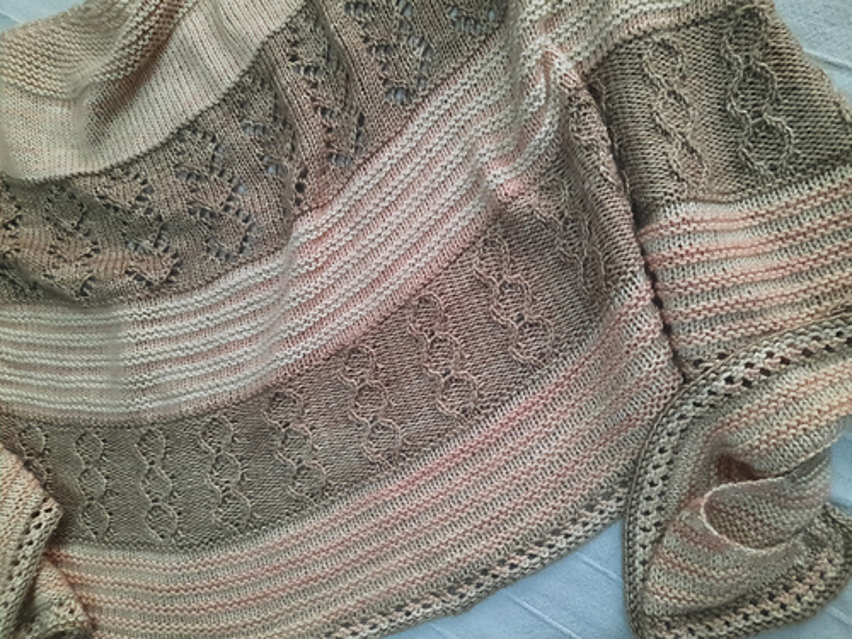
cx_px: 426
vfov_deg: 54.9
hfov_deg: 69.4
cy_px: 320
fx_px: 615
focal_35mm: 25
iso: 400
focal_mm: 4.6
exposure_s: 1/33
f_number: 2
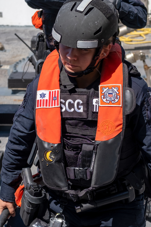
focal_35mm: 108
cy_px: 114
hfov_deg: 12.7
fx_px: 679
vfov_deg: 18.9
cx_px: 65
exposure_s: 1/1800
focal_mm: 35.8
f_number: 4
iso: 320
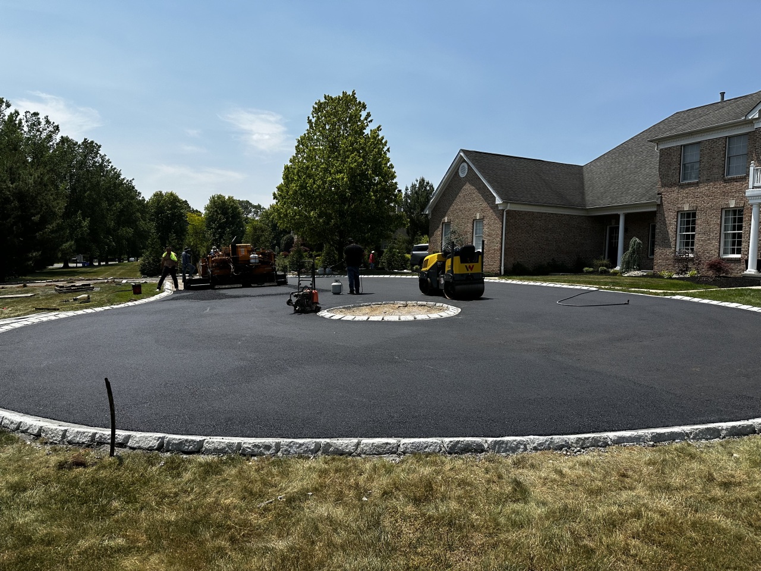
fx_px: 528
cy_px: 286
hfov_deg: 71.6
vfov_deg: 56.8
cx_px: 380
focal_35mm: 24
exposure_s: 1/5263
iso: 80
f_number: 1.78
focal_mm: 6.86
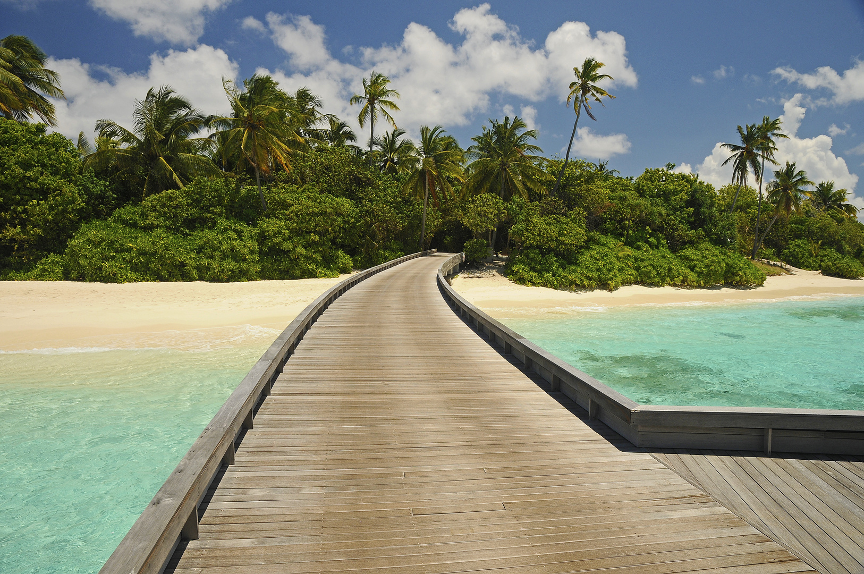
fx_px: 575
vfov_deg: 53.0
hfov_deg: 73.8
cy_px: 287
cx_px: 432
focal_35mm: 24
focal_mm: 16
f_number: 6.3
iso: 200
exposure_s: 1/400
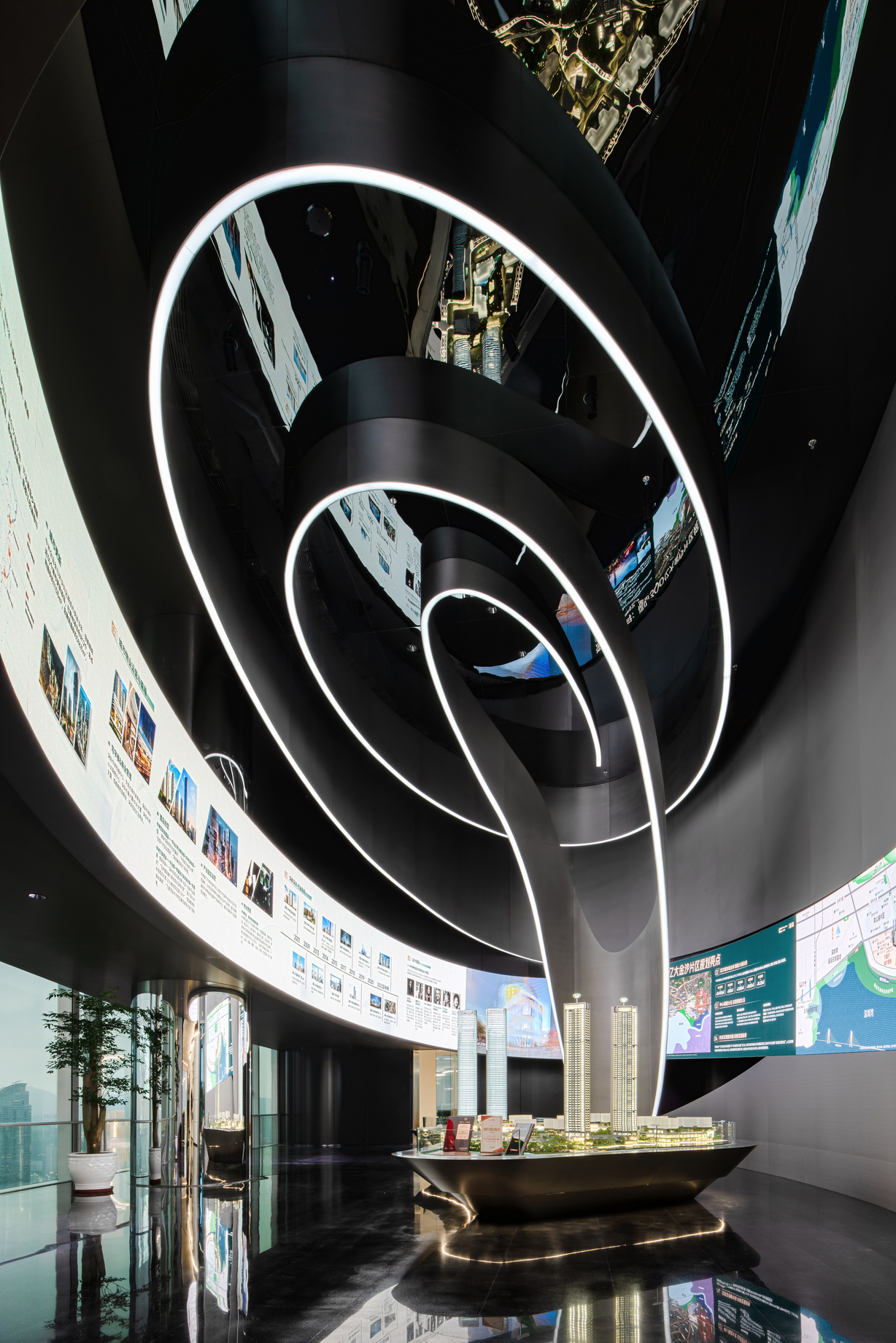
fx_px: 709
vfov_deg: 86.9
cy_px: 672
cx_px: 448
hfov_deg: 64.6
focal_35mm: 19
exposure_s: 1
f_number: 20
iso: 64
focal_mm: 19
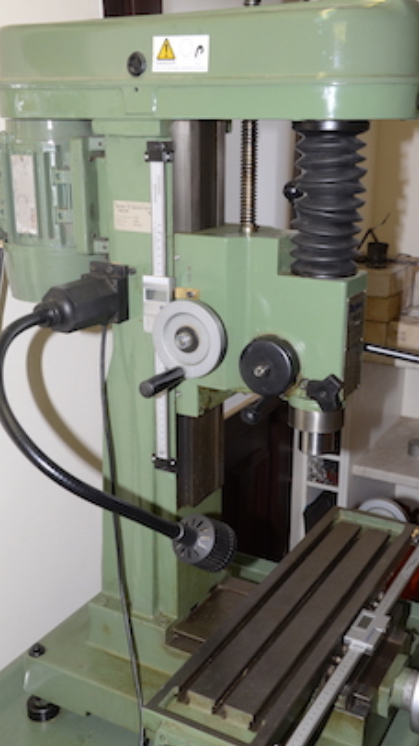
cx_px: 215
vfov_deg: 49.4
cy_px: 373
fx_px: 811
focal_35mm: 41
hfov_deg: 29.0
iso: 1000
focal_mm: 26
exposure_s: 1/60
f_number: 13
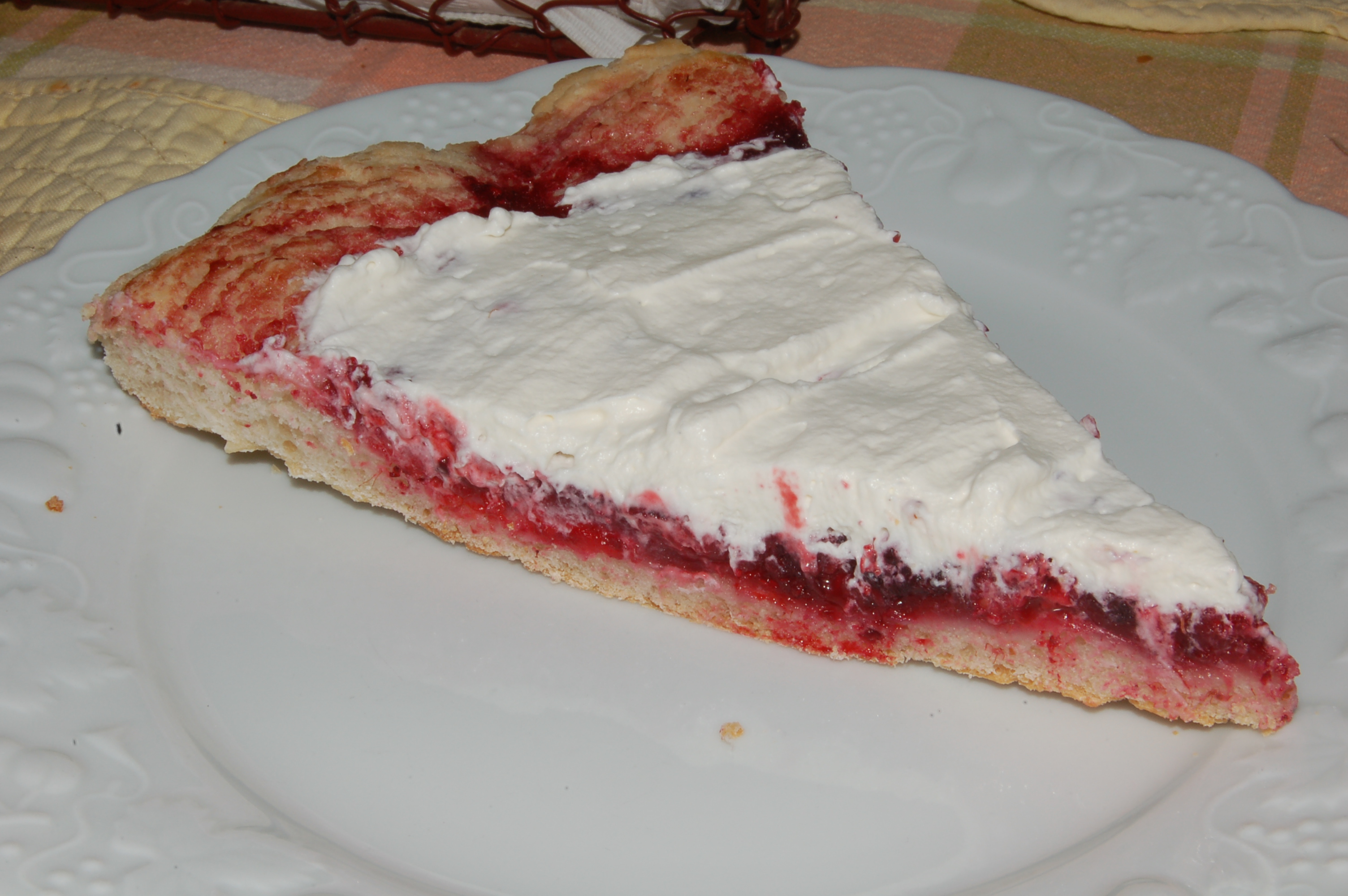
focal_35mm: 60
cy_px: 448
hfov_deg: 33.4
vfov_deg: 22.6
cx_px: 674
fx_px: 2245
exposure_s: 1/500
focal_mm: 40
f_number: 32
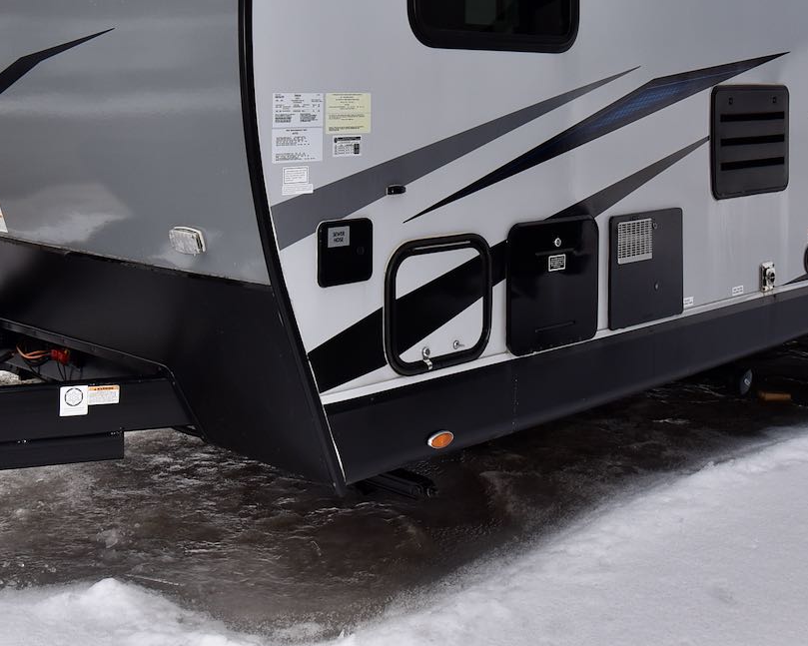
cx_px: 340
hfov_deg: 39.4
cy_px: 89
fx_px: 1125
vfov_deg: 30.9
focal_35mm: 47
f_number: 9
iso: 100
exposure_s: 1/200
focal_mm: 15
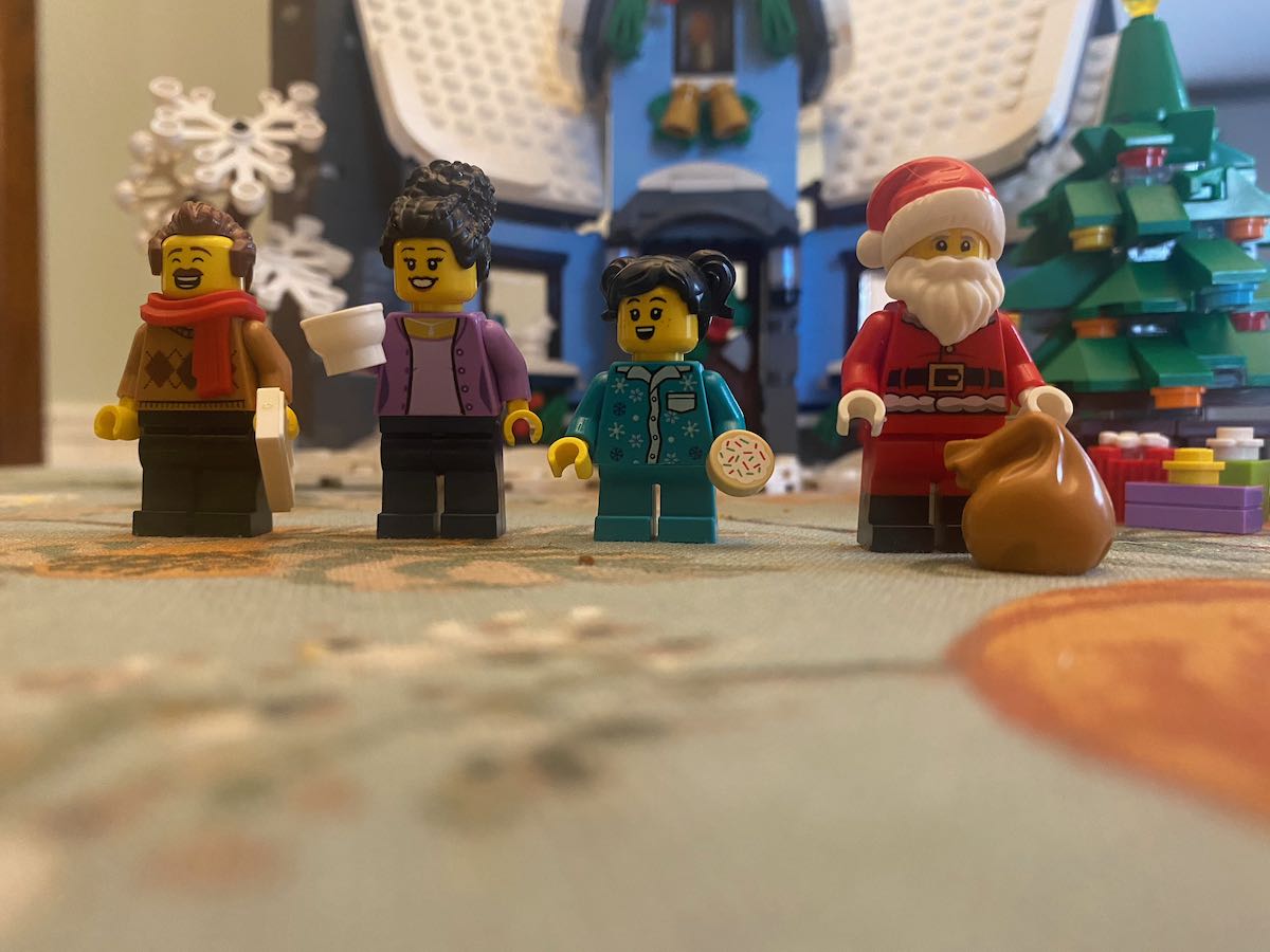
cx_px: 635
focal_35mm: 26
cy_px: 476
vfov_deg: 53.1
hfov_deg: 67.3
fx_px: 954
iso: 400
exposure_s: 1/60
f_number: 1.8
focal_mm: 4.25
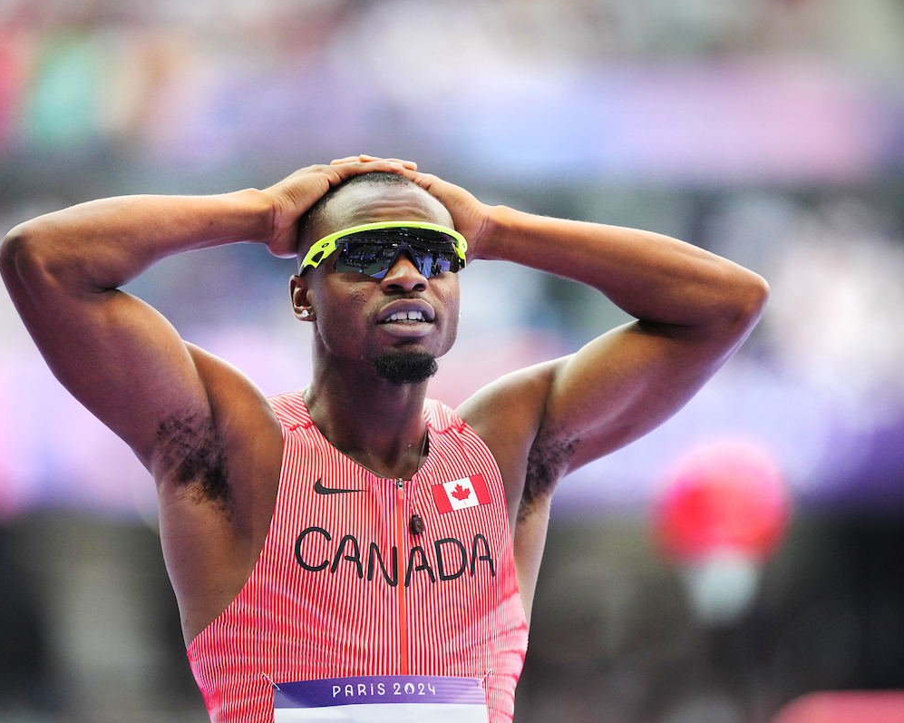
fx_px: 18135
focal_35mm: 678
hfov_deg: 2.9
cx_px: 403
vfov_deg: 2.3
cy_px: 361
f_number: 4
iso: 2500
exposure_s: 1/800
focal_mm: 600
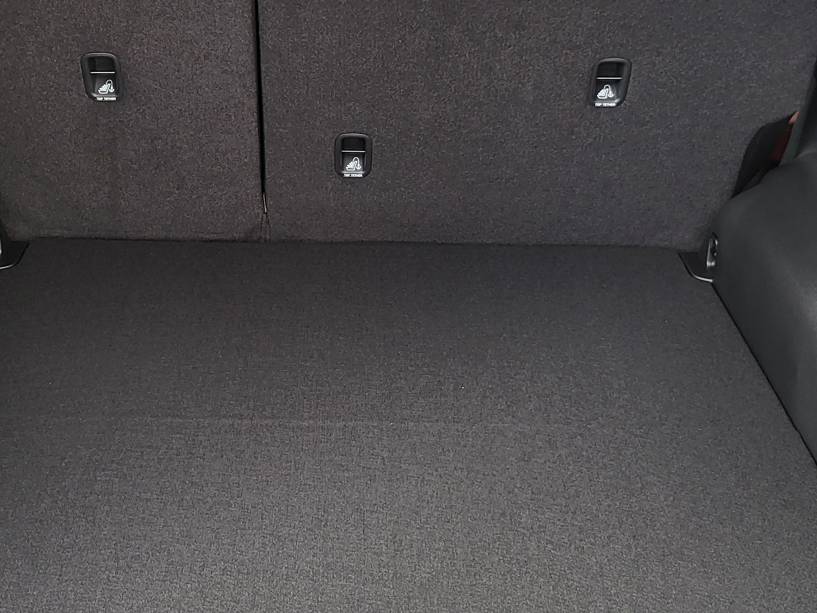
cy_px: 280
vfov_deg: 27.5
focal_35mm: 53
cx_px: 334
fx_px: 1251
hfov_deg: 36.1
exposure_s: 1/120
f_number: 1.8
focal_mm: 5.4
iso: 80
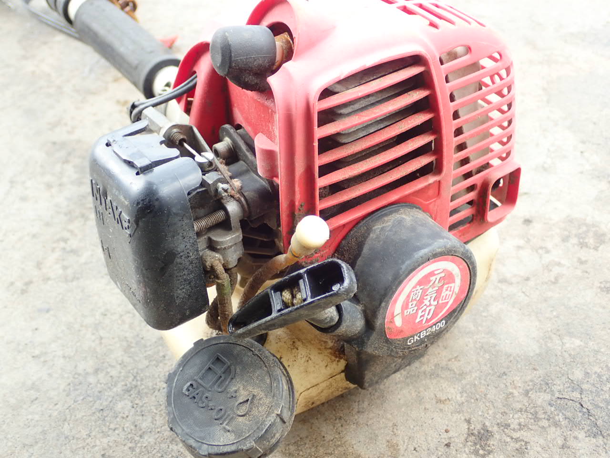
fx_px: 811
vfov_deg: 31.5
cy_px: 229
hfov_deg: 41.2
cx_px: 305
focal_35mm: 46
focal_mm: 8.41
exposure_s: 1/50
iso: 200
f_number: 3.1
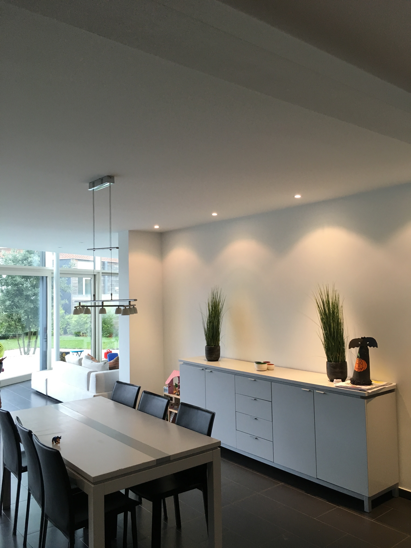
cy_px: 274
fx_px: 459
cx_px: 206
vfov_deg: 61.7
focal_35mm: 29
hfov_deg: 48.2
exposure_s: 1/33
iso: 50
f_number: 2.2
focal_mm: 4.15
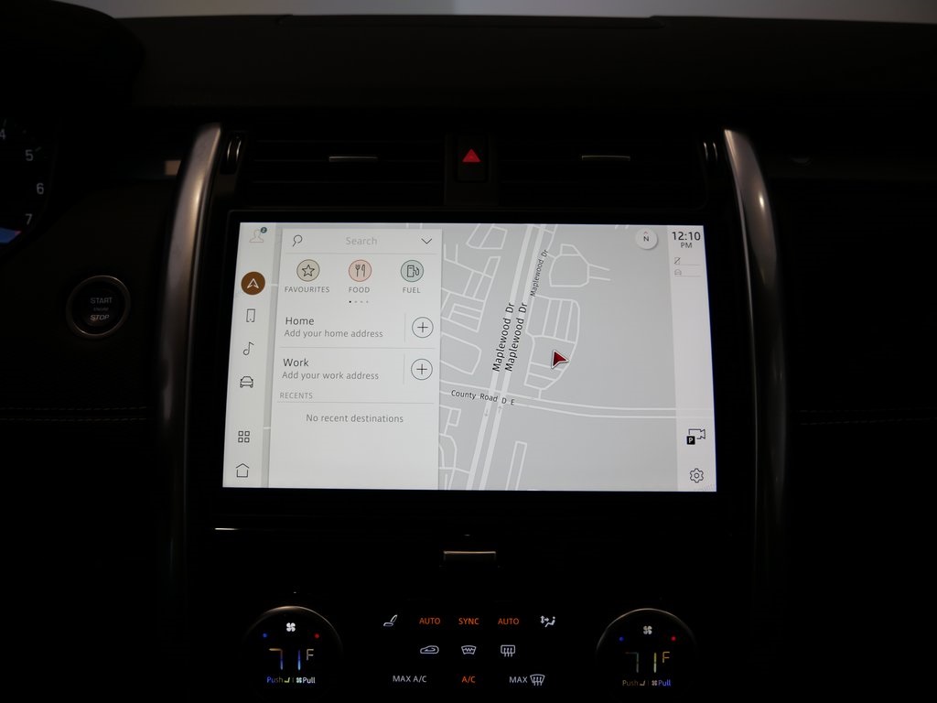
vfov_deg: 56.8
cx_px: 468
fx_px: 650
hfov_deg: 71.6
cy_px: 352
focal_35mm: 24
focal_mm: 12
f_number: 3.5
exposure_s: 1/60
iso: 250
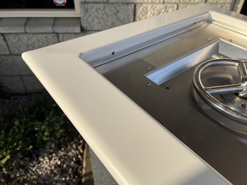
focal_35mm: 26
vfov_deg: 53.1
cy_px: 92
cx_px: 124
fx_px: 186
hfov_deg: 67.3
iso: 50
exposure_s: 1/2045
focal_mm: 5.7
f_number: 1.5
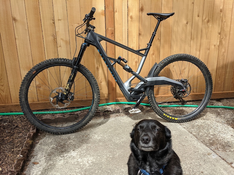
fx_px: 183
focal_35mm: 27
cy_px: 88
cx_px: 117
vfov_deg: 51.4
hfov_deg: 65.3
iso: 51
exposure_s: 1/1376
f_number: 1.73
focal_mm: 4.38
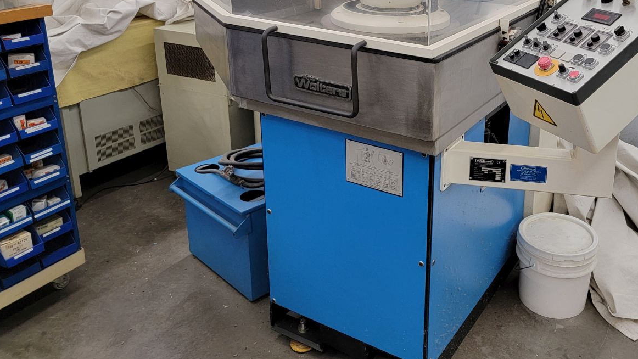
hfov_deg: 54.2
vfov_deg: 31.8
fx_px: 609
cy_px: 63
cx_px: 425
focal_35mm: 36
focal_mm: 6.7
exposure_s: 1/120
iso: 250
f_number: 1.8
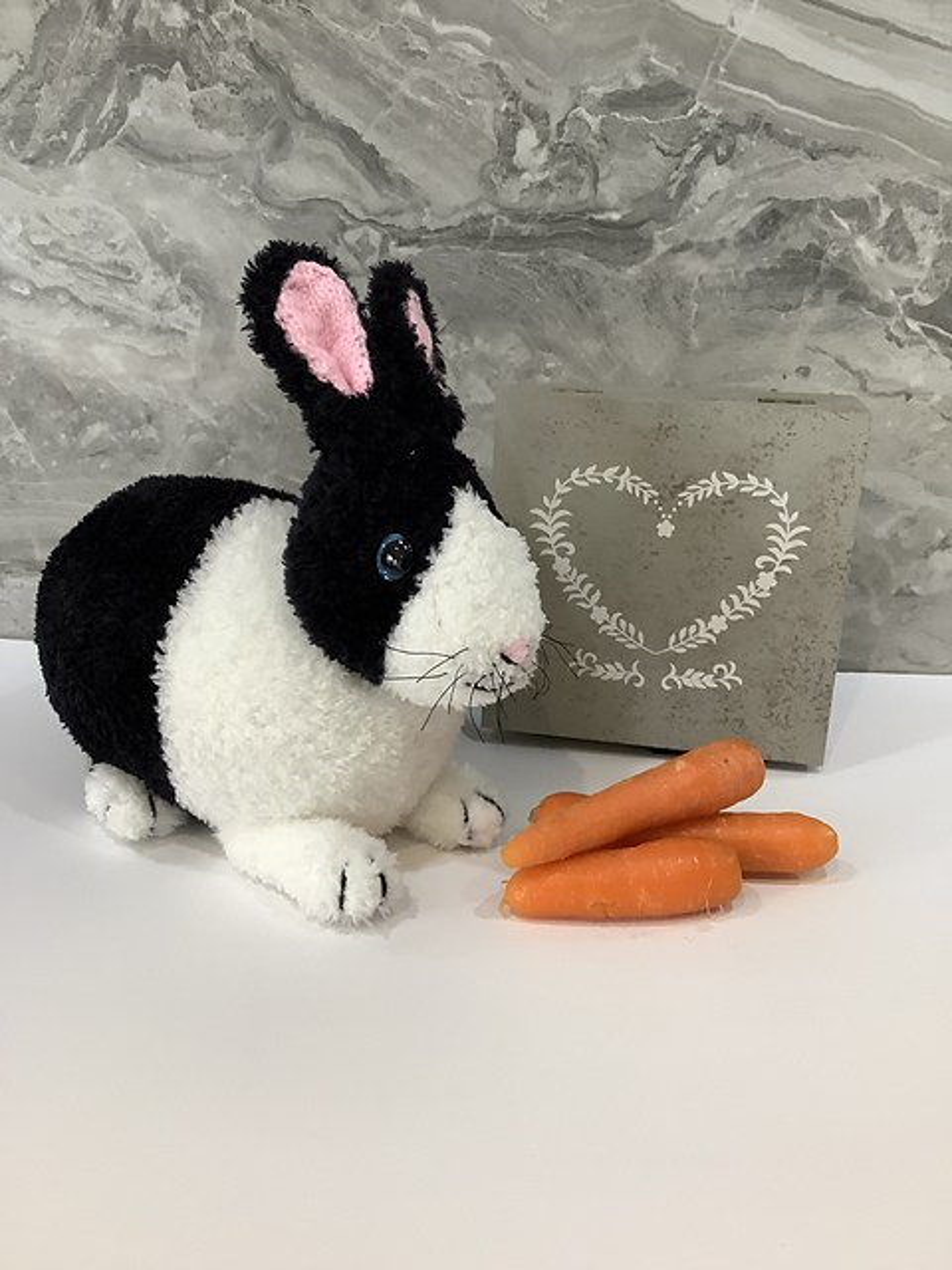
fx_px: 1137
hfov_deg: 45.4
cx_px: 476
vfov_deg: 58.4
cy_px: 635
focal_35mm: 31
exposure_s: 1/60
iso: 125
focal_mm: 3.3
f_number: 2.4
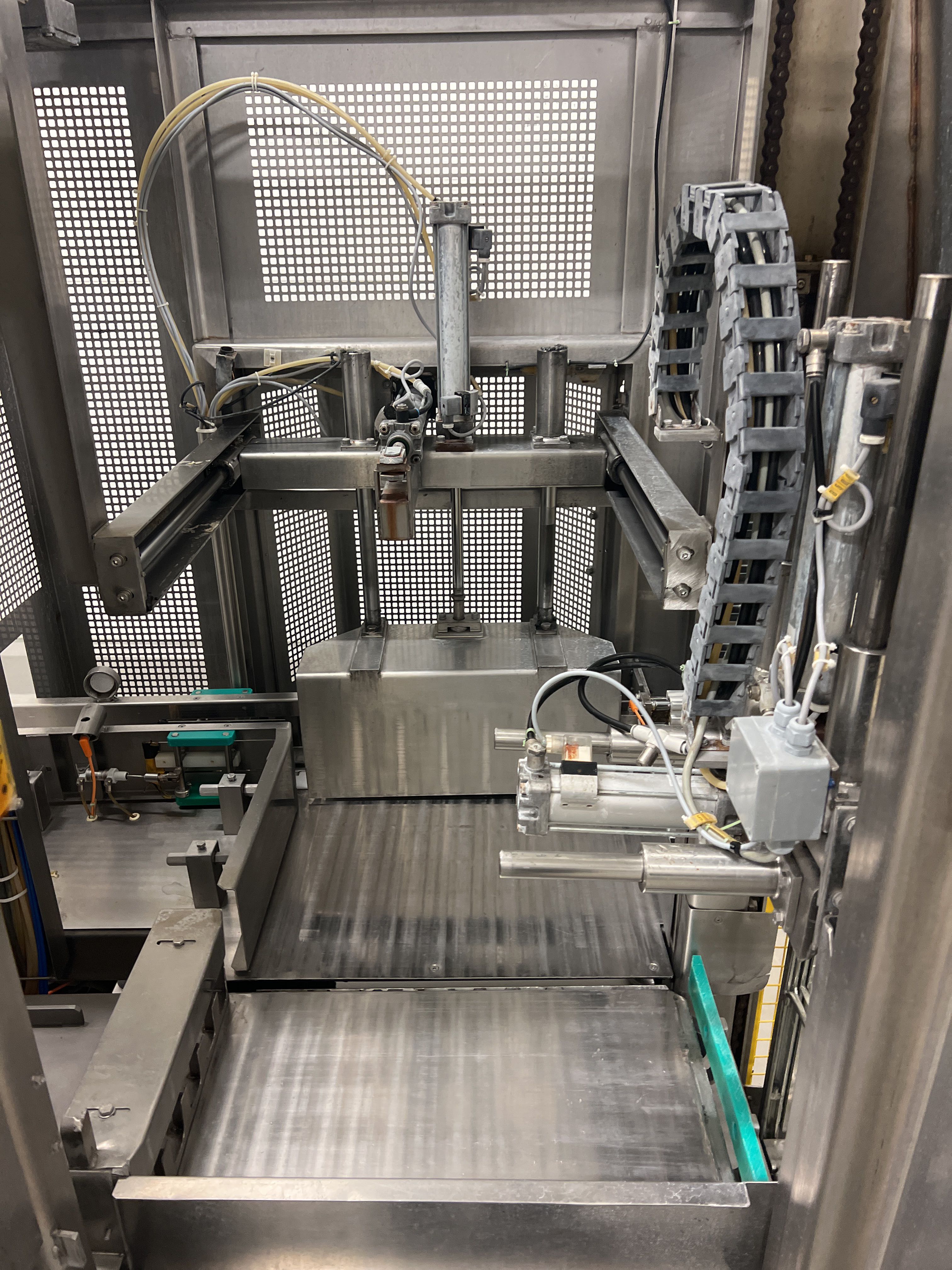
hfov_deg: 53.1
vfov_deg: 67.3
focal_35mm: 26
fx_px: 953
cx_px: 476
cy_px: 635
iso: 200
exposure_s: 1/50
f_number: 1.5
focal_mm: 5.7
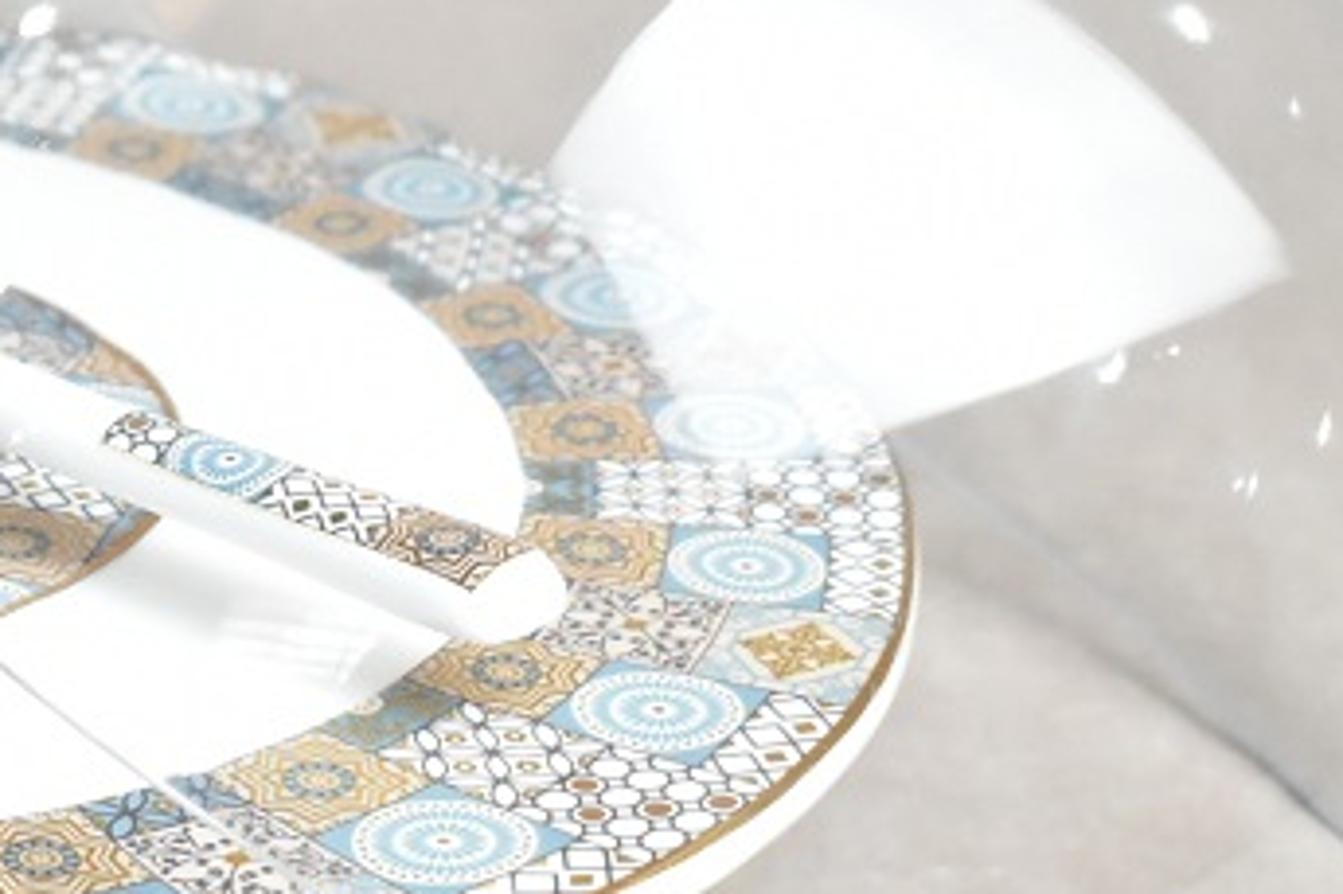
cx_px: 4
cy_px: 418
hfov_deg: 15.9
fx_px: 4715
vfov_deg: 10.8
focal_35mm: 126
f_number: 4.2
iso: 1600
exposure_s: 1/80
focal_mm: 29
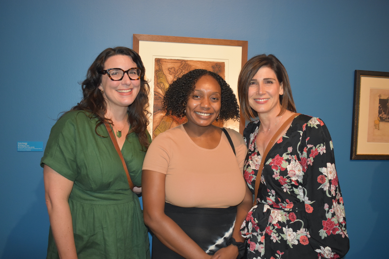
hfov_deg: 53.1
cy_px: 130
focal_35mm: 36
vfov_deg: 36.9
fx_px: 389
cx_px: 194
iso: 1800
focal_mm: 24
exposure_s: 1/60
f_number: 3.8
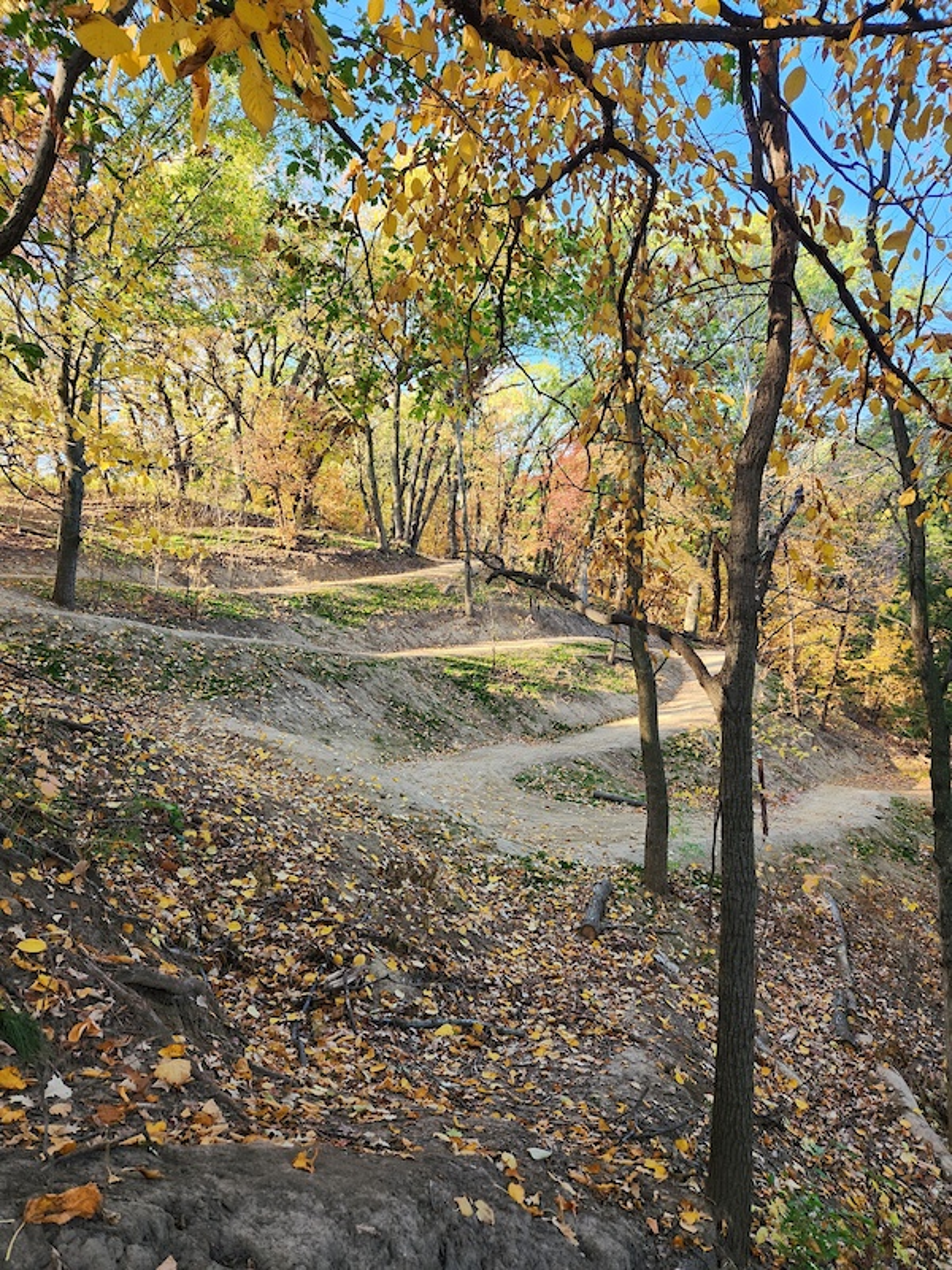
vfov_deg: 73.9
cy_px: 635
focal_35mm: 23
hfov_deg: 58.9
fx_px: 843
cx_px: 476
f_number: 1.8
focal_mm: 5.4
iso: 50
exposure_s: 1/180
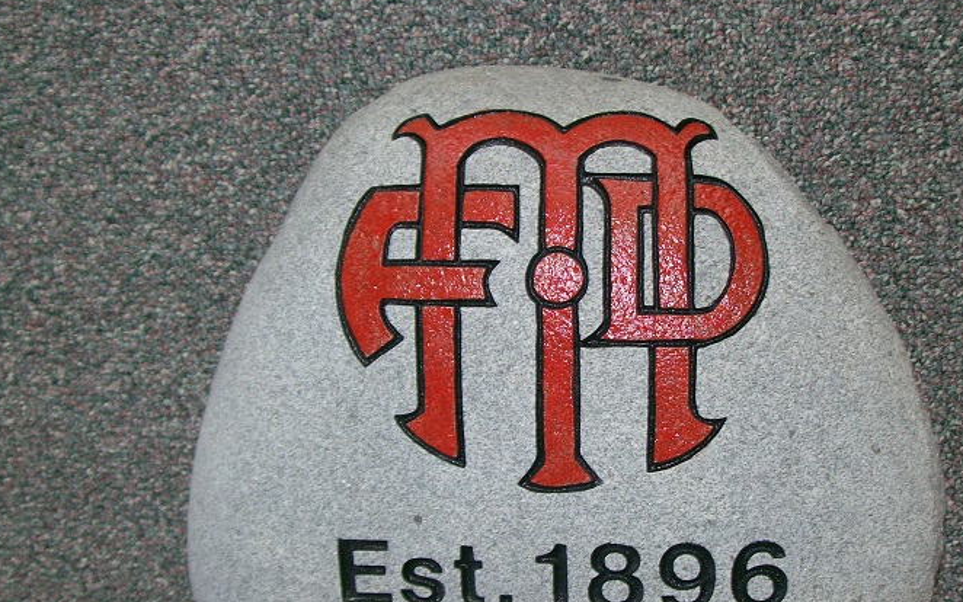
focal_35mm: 54
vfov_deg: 24.0
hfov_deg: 37.5
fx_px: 1417
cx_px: 530
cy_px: 340
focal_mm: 7.6
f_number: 3
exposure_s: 1/73.6
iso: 80
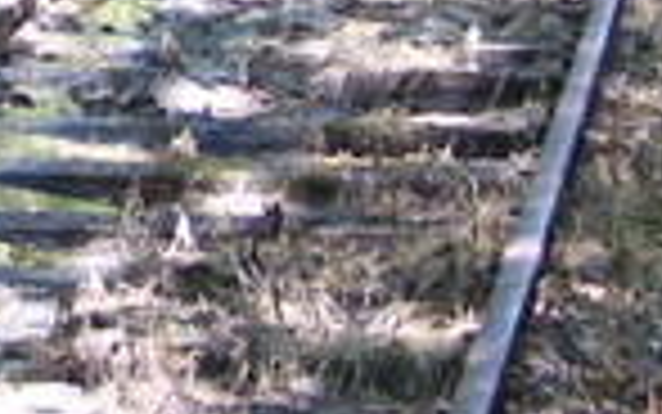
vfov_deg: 5.7
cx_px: -356
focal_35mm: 227
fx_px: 4097
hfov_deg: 9.0
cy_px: -184
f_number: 2.7
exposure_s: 1/90
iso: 80
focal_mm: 6
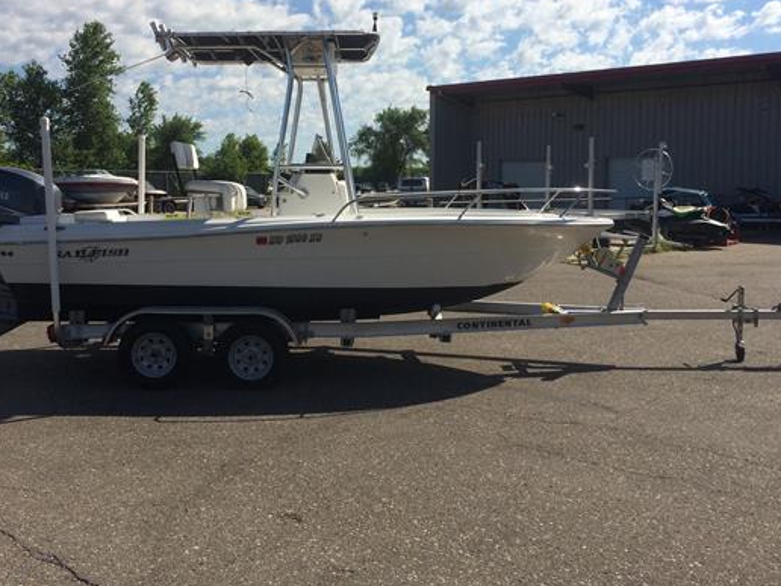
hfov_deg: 51.3
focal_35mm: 36
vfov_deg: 39.5
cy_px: 230
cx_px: 359
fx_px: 812
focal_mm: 4.15
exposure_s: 1/3731
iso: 32
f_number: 2.2
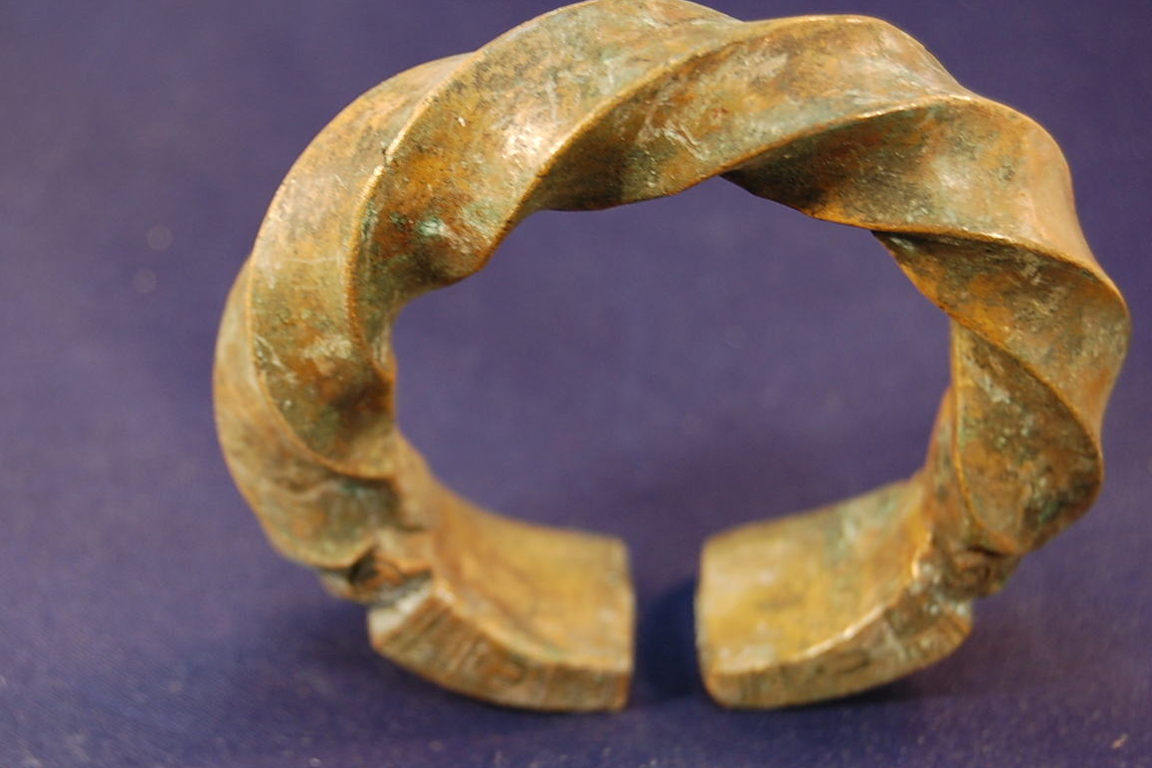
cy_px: 357
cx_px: 520
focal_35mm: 93
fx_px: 2962
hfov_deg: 22.0
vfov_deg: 14.8
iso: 560
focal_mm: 55
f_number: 5.6
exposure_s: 1/30
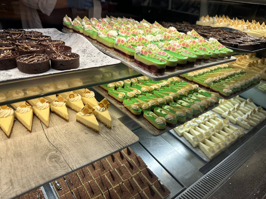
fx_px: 184
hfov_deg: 71.6
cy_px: 100
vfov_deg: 56.8
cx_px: 133
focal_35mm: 24
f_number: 1.78
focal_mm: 6.86
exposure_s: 1/268
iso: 80
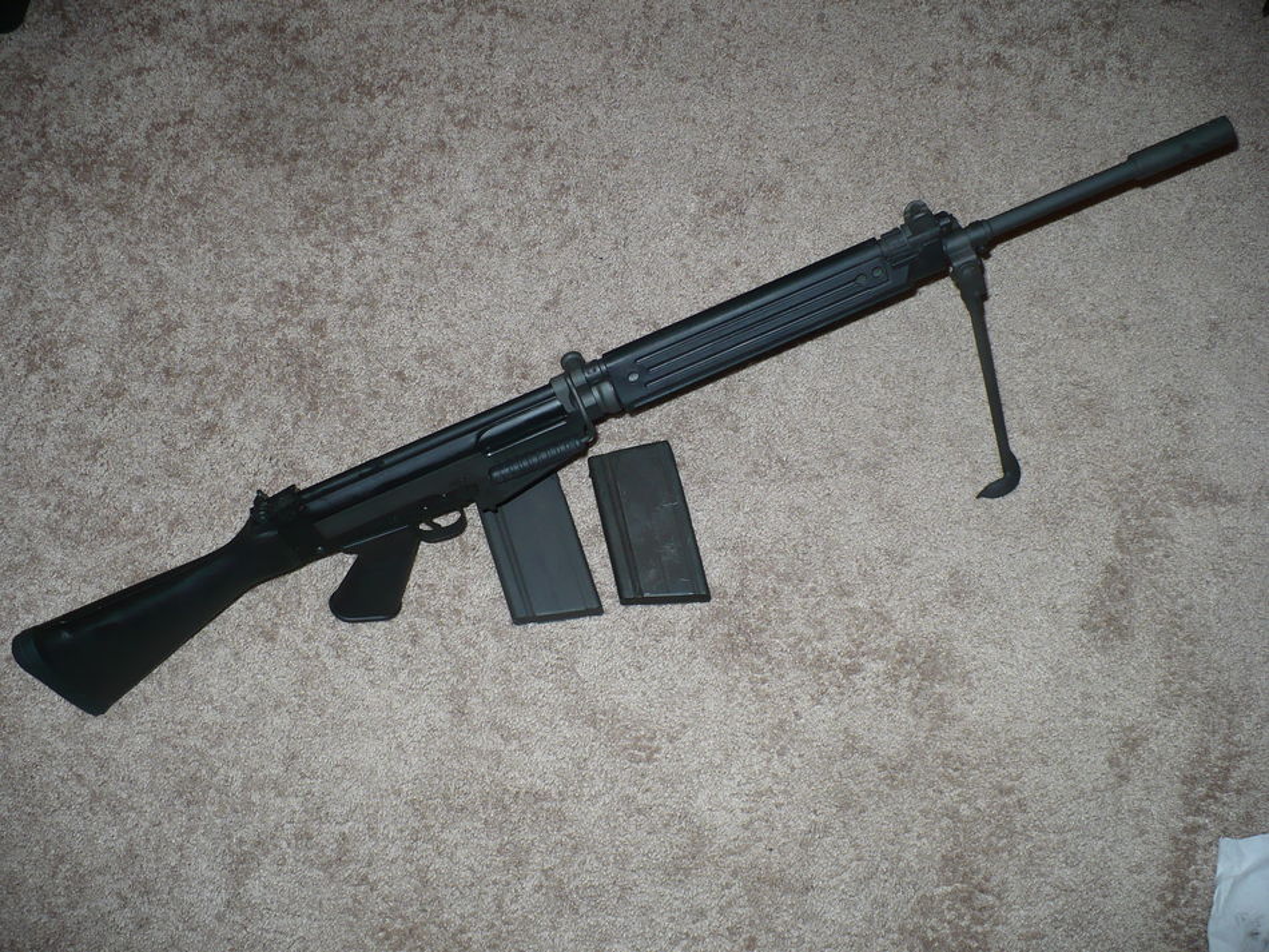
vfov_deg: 38.7
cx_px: 634
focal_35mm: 37
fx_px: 1357
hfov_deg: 50.1
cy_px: 476
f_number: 2.8
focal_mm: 6.1
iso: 100
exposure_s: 1/30
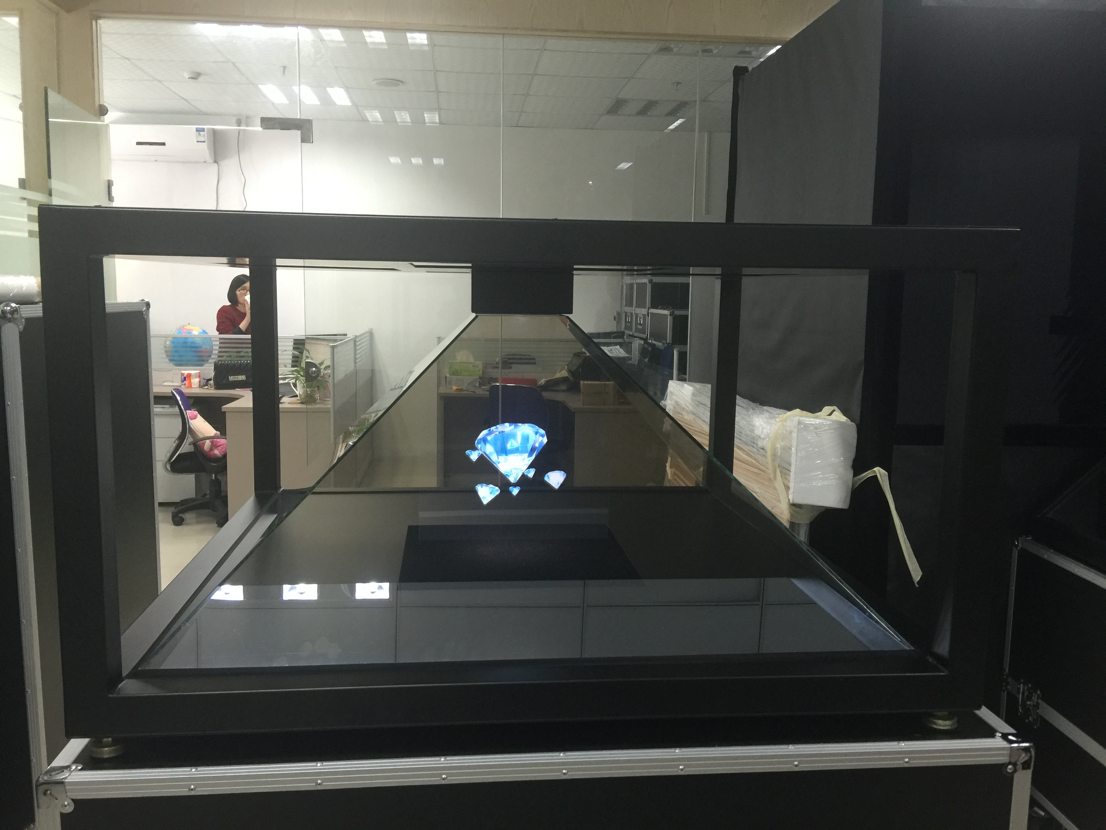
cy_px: 415
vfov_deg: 48.2
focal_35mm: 29
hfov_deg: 61.7
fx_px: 927
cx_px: 553
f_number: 2.2
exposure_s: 1/17
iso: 80
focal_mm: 4.15
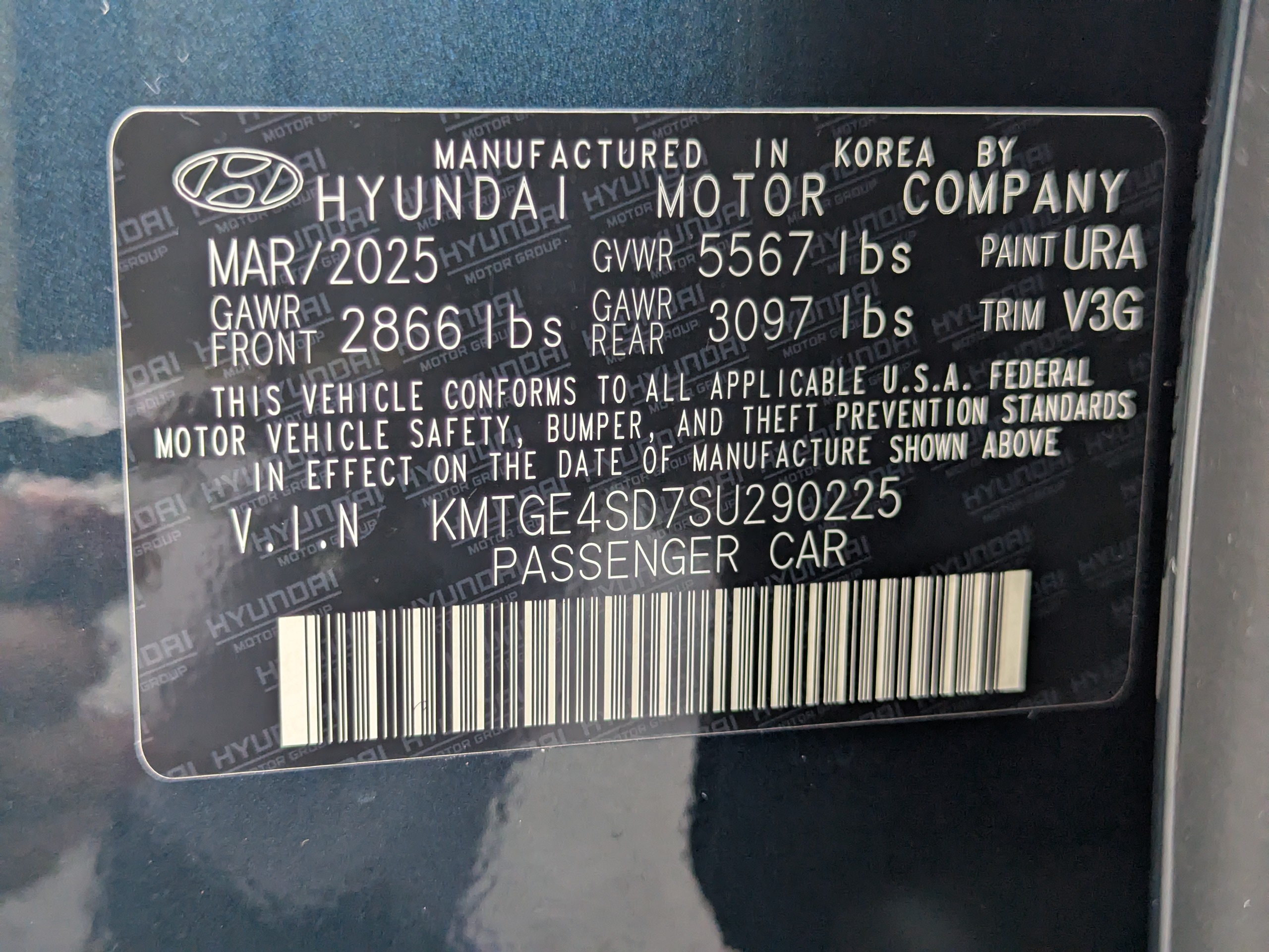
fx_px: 1760
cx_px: 634
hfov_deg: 39.7
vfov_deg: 30.3
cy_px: 476
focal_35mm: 48
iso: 330
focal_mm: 6.81
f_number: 1.85
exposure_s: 1/484
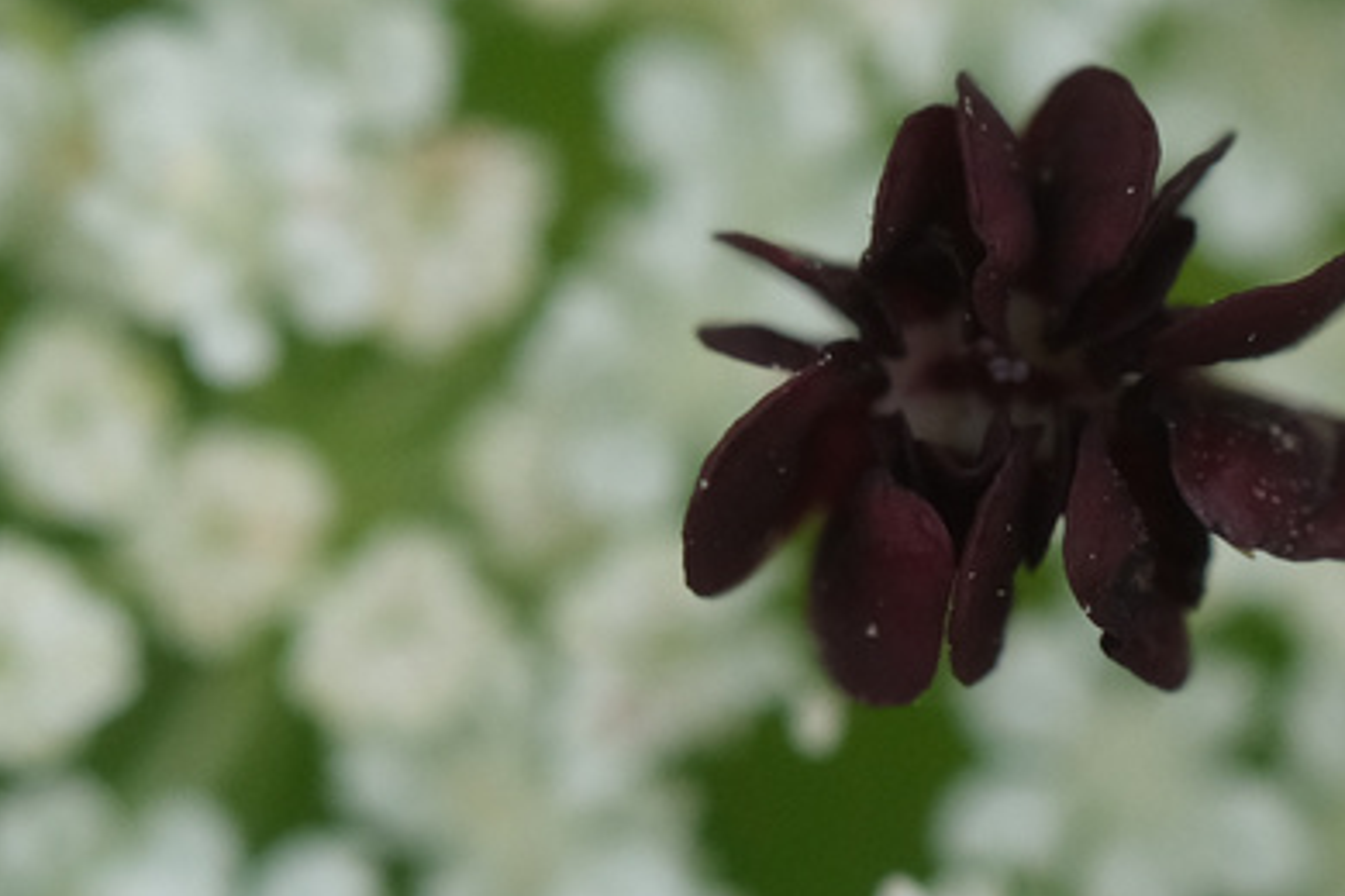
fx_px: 18604
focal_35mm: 498
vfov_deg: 2.8
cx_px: 1580
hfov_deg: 4.1
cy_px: 400
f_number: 6.4
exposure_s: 1/1500
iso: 1000
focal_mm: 80
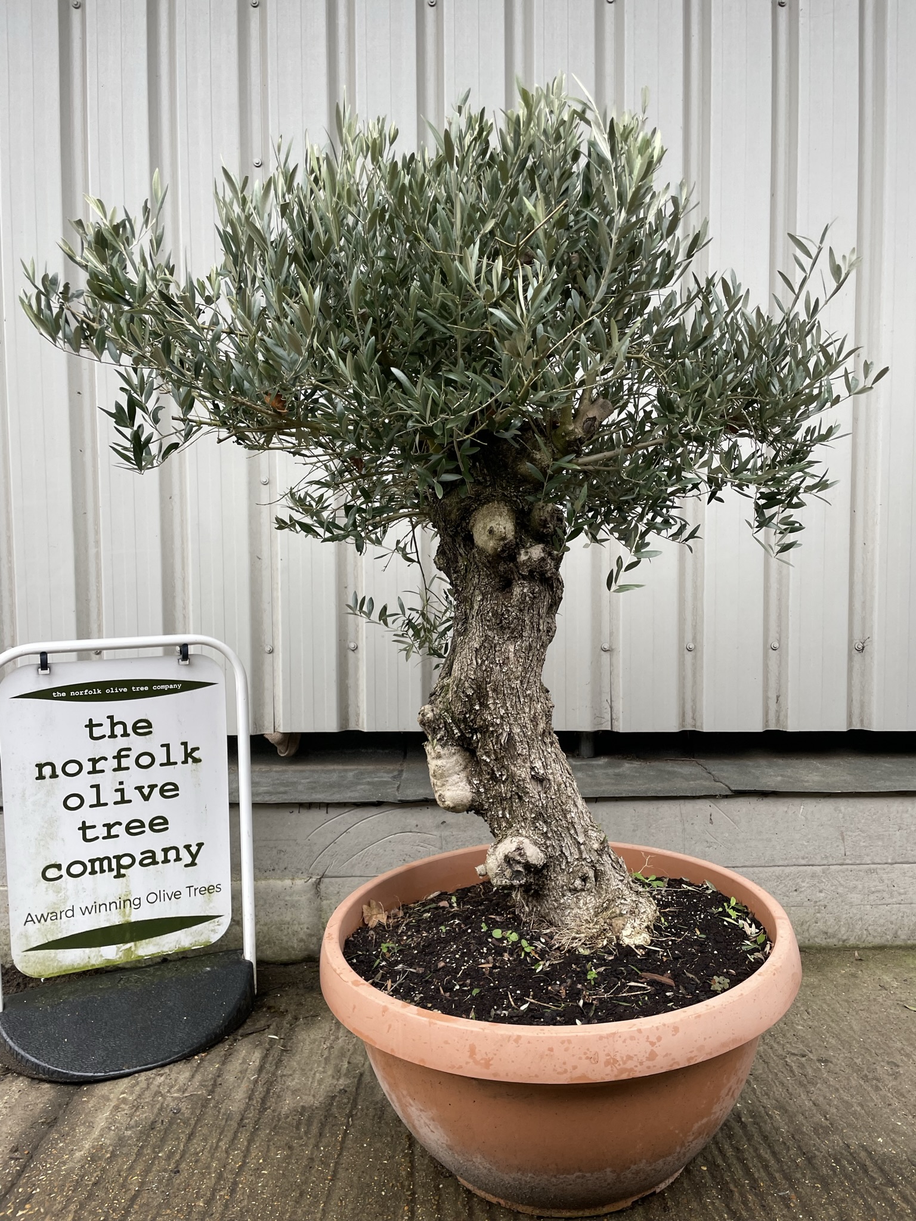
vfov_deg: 67.3
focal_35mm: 26
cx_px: 458
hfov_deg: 53.1
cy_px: 610
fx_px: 917
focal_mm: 4.2
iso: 64
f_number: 1.6
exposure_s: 1/121
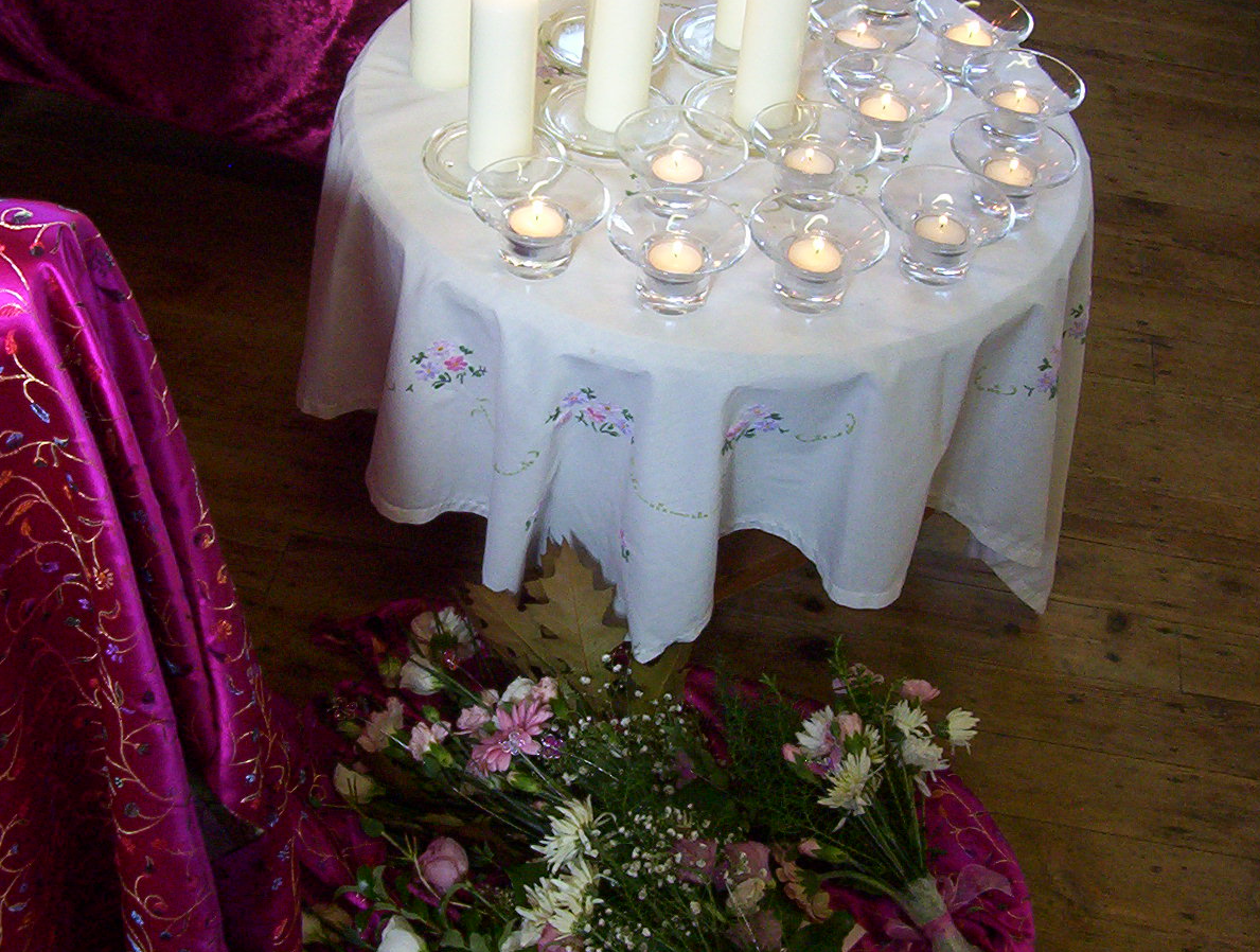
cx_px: 627
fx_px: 2153
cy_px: 386
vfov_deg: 24.9
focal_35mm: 59
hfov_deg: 32.6
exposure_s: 1/63.1
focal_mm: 5.77
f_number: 2.73
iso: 200
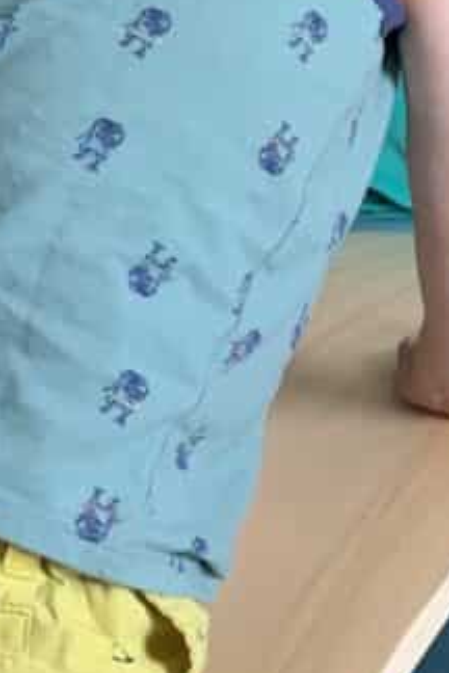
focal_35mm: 128
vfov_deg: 15.9
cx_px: 445
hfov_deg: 10.6
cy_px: 536
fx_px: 2394
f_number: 1.8
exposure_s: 1/60
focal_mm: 4.25
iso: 160
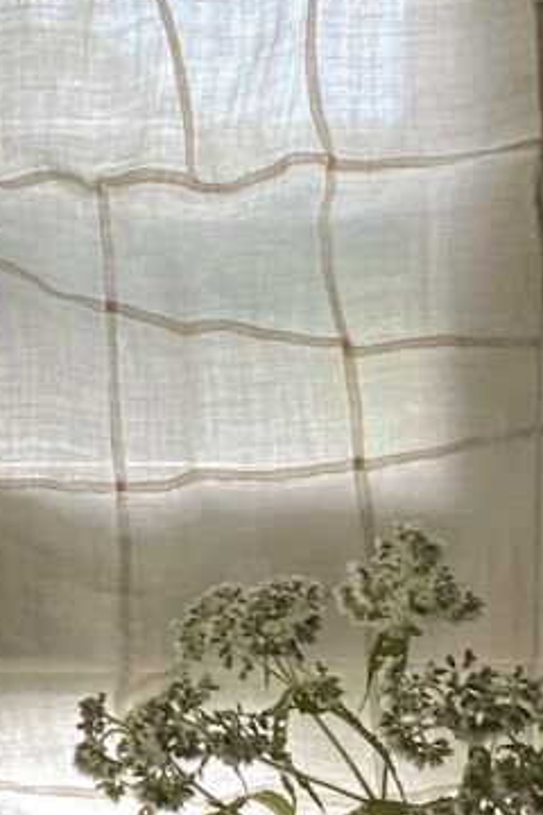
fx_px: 3484
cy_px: 455
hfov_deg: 8.6
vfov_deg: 13.3
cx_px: -342
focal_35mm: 154
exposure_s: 1/121
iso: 40
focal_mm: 4.25
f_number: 1.8
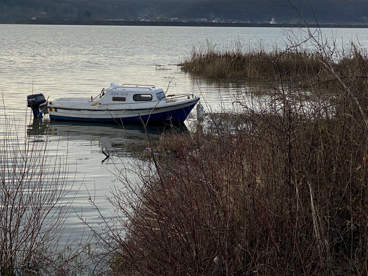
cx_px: 91
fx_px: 893
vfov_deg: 17.5
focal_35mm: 84
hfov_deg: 23.1
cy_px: 73
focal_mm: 6
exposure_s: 1/1065
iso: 20
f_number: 2
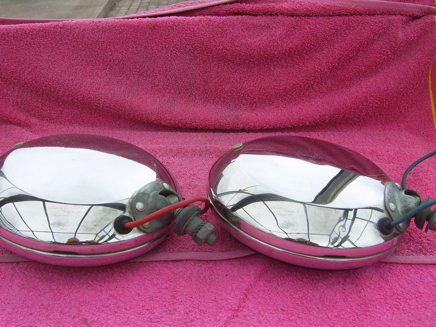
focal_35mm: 42
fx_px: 529
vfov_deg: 34.3
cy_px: 179
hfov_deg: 44.8
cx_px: 213
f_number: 6.4
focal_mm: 7.8
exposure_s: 1/160
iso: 50
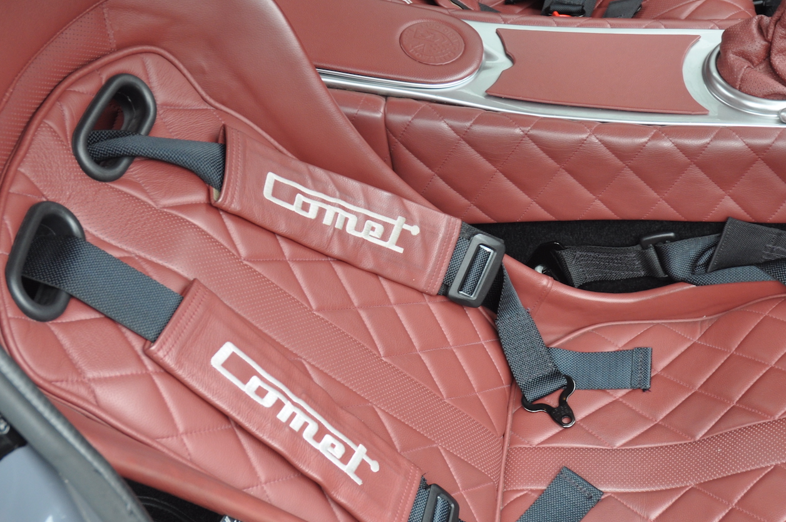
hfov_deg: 45.3
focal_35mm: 43
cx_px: 454
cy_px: 314
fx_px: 938
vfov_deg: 31.0
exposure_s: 1/125
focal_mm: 18
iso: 400
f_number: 5.6
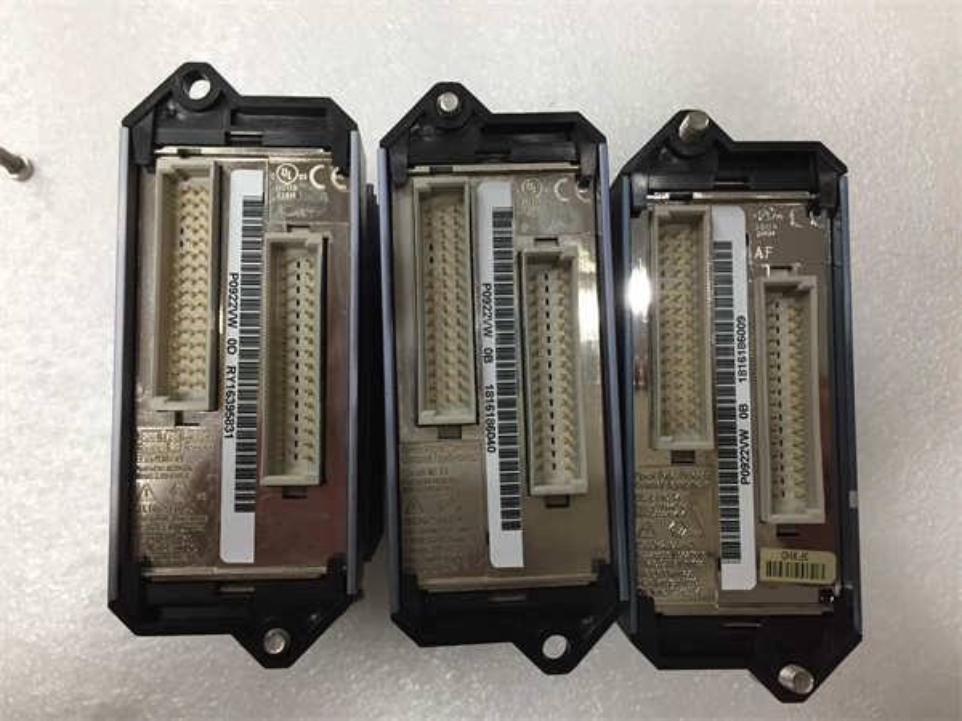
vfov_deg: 48.2
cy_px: 360
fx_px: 806
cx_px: 481
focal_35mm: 29
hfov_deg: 61.7
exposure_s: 1/33
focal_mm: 4.15
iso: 64
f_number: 2.2
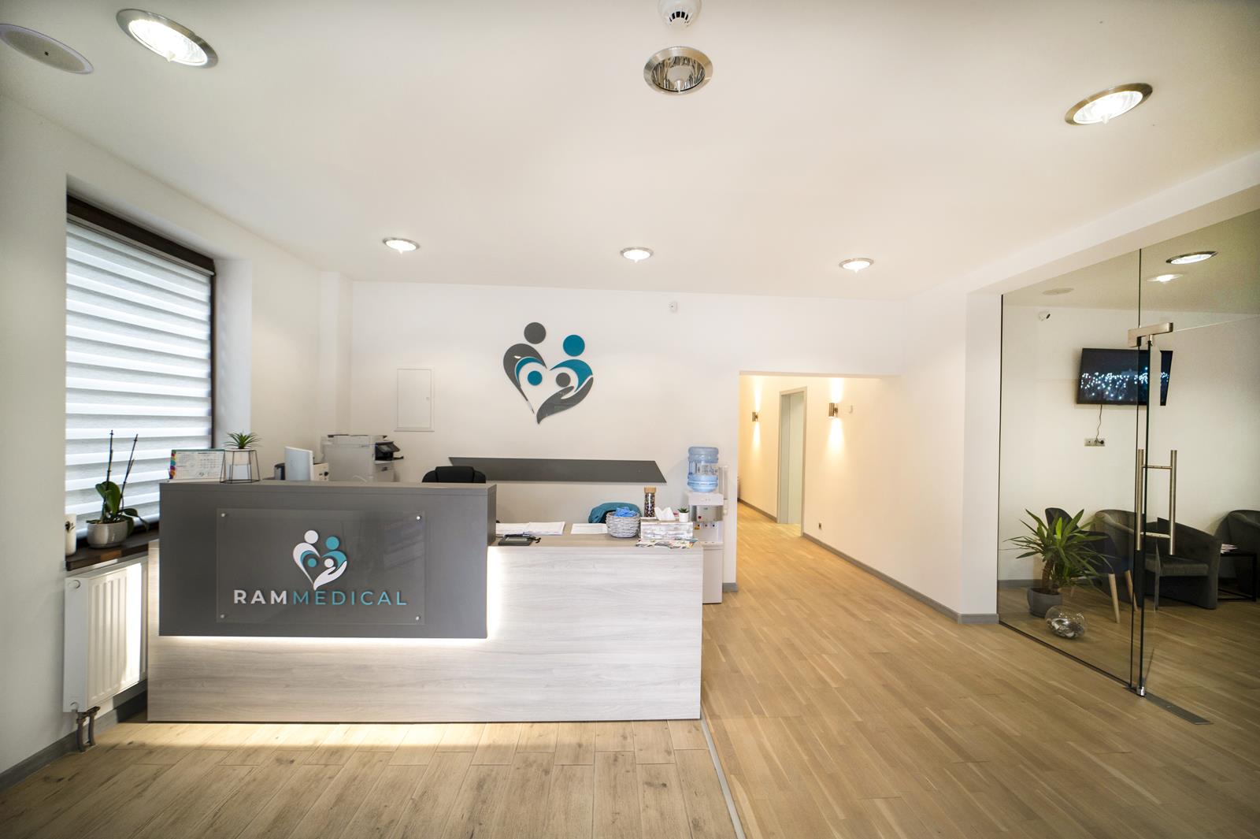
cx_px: 630
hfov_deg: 104.3
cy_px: 420
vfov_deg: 81.1
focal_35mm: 14
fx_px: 490
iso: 400
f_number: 2.8
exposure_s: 1/125
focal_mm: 14
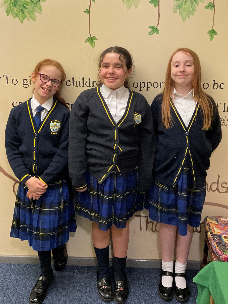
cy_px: 152
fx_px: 255
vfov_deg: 61.7
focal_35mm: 29
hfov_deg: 48.2
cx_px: 114
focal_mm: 3
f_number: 1.8
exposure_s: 1/60
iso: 125
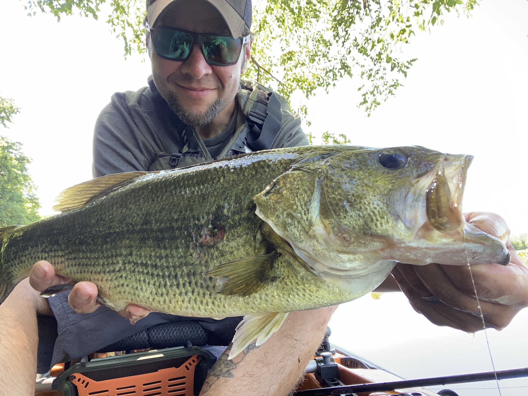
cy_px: 198
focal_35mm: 23
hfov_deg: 73.9
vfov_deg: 58.9
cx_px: 264
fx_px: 351
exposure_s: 1/86
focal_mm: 2.71
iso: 100
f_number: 2.2
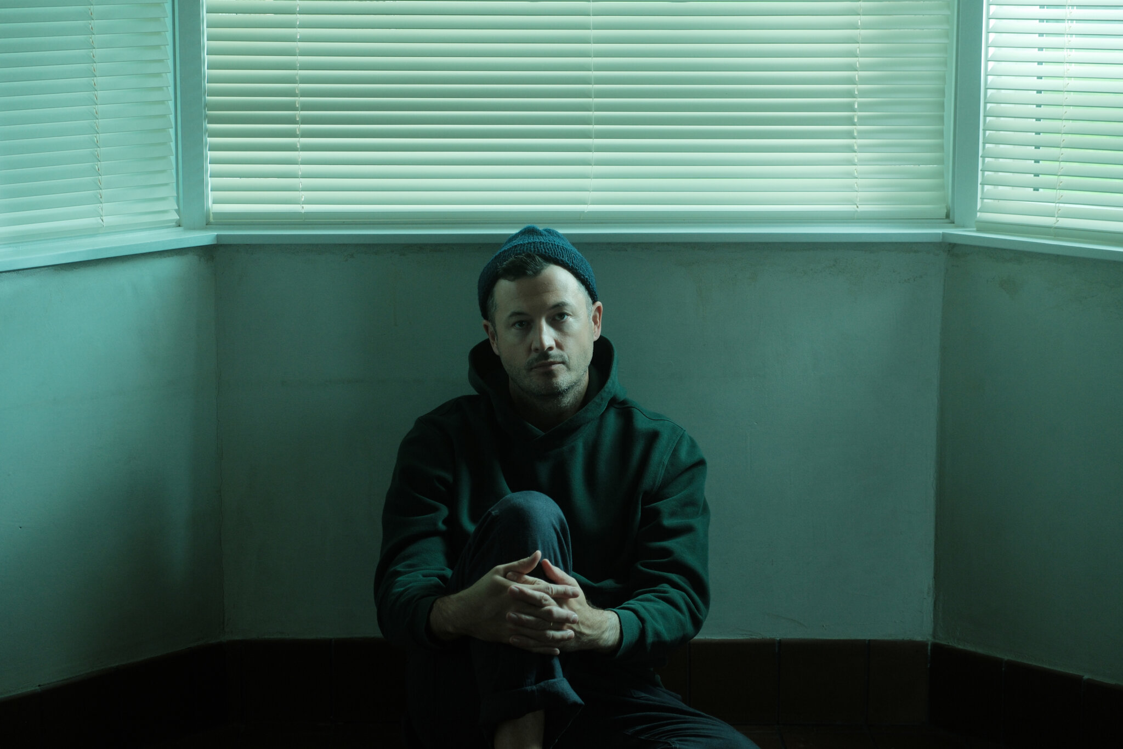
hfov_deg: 24.5
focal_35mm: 83
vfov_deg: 16.5
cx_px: 562
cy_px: 374
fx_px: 2589
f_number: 4
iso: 800
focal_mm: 55
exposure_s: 1/70
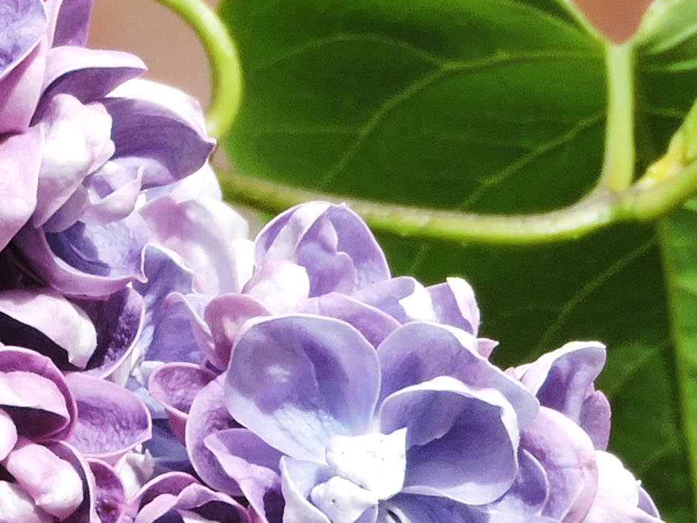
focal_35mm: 1468
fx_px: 29551
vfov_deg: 1.0
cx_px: -12
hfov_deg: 1.4
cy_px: 519
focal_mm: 53.7
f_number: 5.5
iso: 100
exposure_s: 1/160
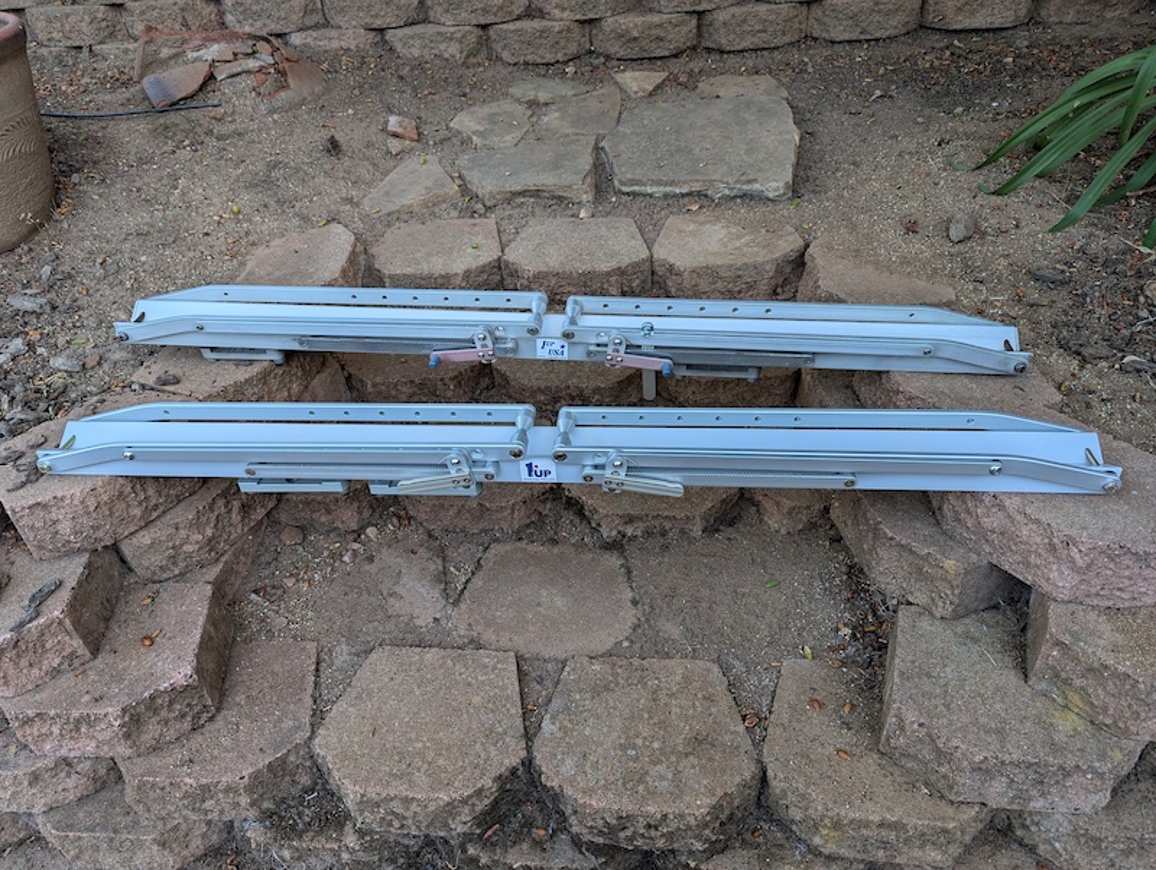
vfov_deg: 56.9
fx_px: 802
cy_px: 435
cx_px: 578
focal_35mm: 24
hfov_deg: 71.5
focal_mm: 6.81
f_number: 1.85
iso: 41
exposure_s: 1/76.5
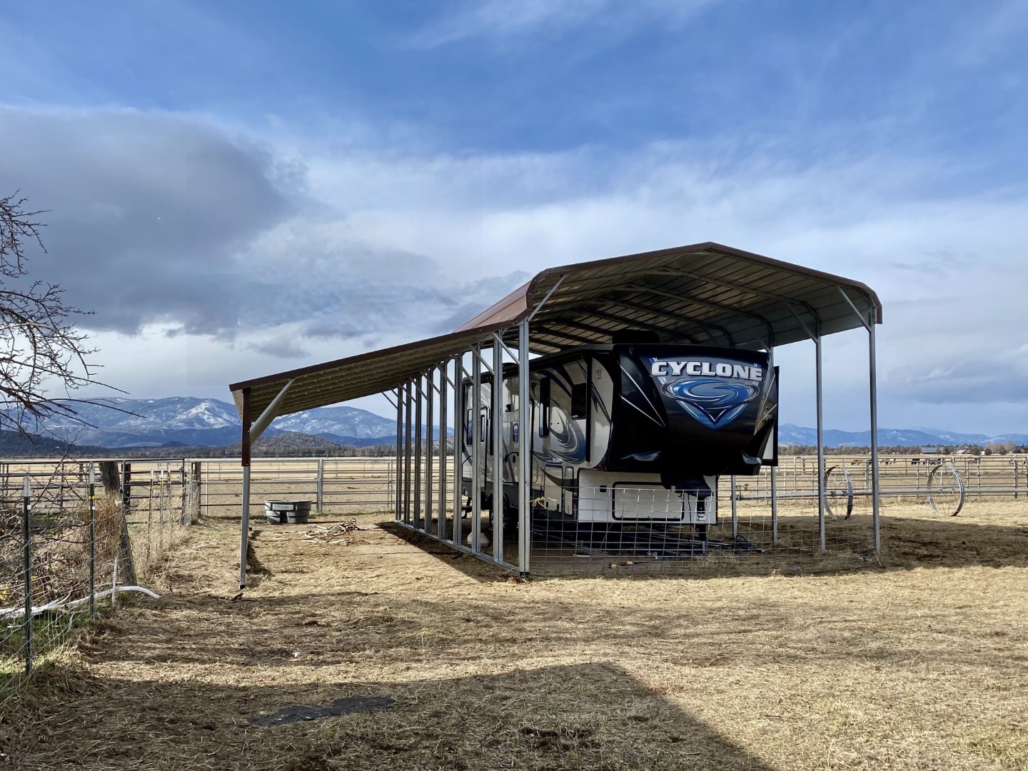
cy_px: 386
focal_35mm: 33
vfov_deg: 42.9
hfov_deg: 55.4
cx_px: 514
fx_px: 980
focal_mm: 4.25
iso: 32
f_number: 1.8
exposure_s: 1/3135
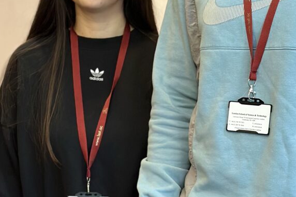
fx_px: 1102
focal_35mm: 134
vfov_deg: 10.2
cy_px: 142
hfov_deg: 15.3
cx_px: 207
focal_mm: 6.86
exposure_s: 1/50
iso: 320
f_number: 1.78
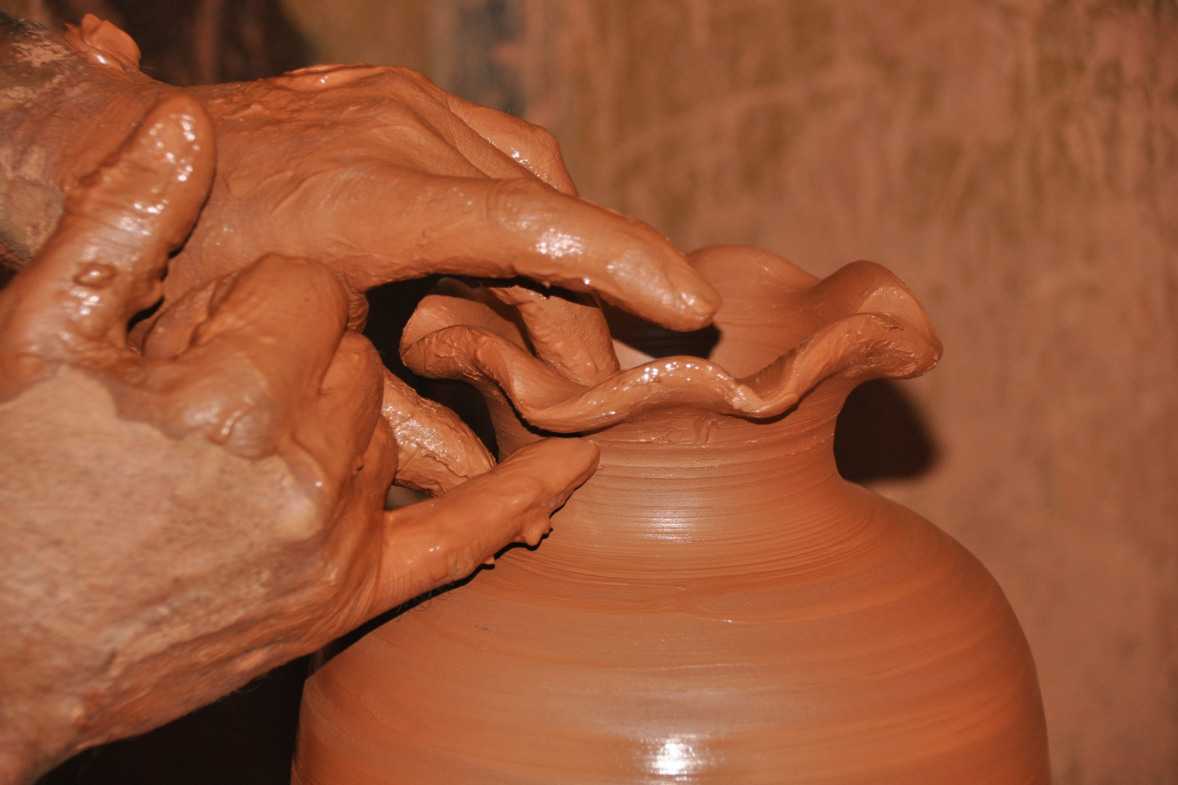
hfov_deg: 13.0
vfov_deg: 8.7
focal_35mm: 159
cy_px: 391
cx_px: 589
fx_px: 5186
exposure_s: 1/60
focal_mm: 105
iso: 800
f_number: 5.3
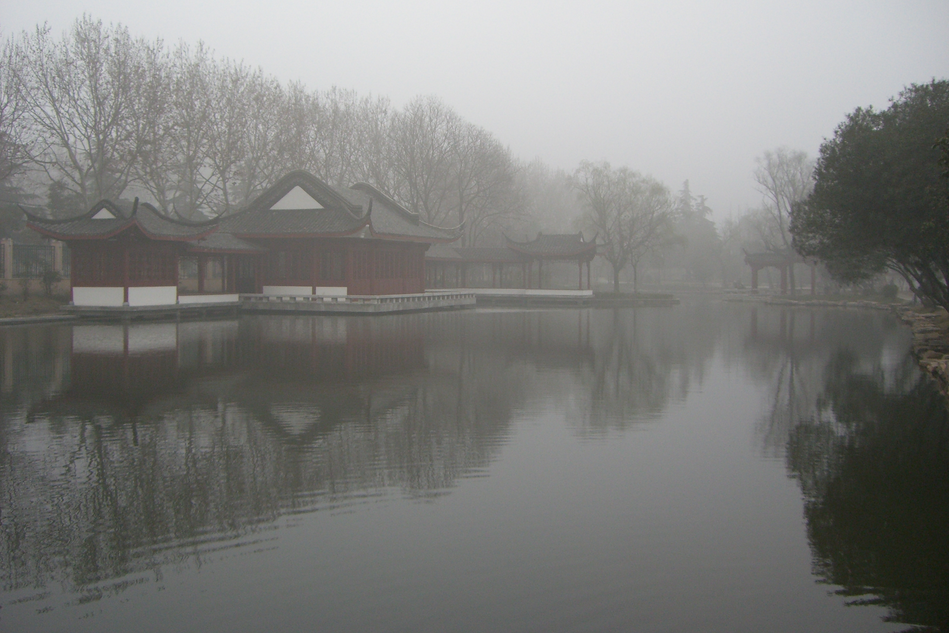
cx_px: 480
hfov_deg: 48.5
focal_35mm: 40
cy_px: 283
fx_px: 1054
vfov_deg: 33.4
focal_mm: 6.2
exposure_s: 1/400
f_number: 2.7
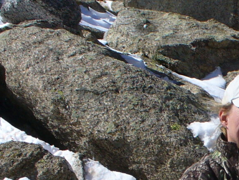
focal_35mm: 131
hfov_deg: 14.3
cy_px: 224
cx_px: 323
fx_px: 905
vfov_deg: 11.1
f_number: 5.6
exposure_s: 1/500
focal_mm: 6.1
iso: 80
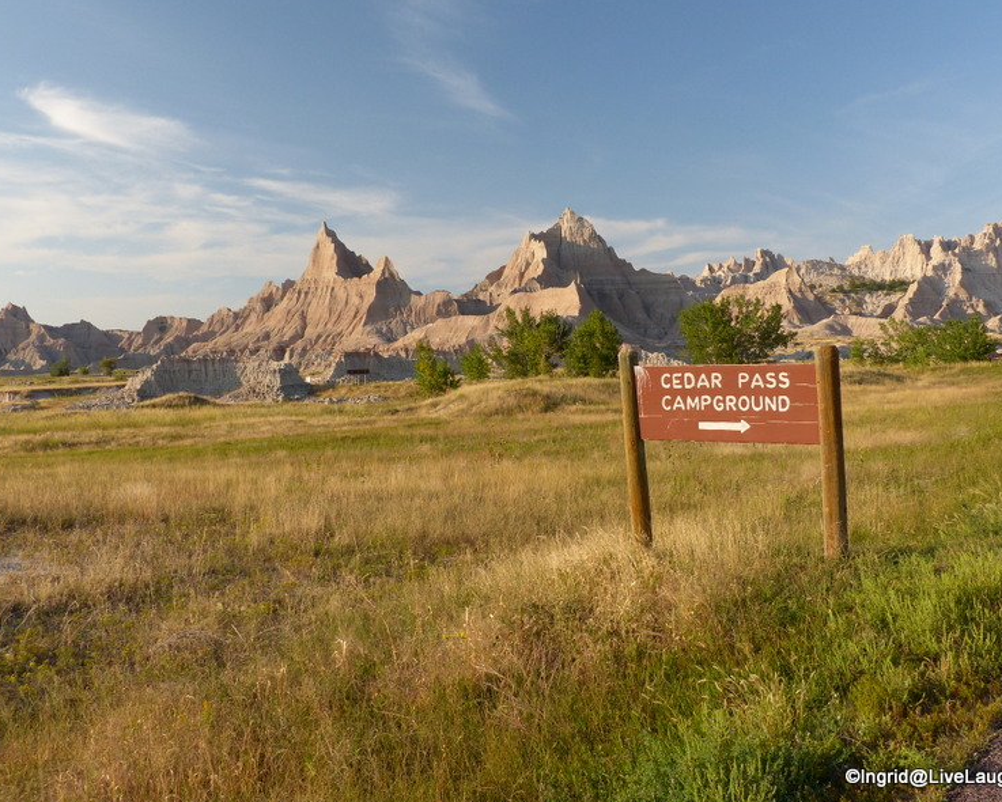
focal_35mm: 36
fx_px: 1068
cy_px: 402
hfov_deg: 50.2
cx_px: 529
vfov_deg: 41.2
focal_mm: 6.2
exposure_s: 1/160
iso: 100
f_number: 4
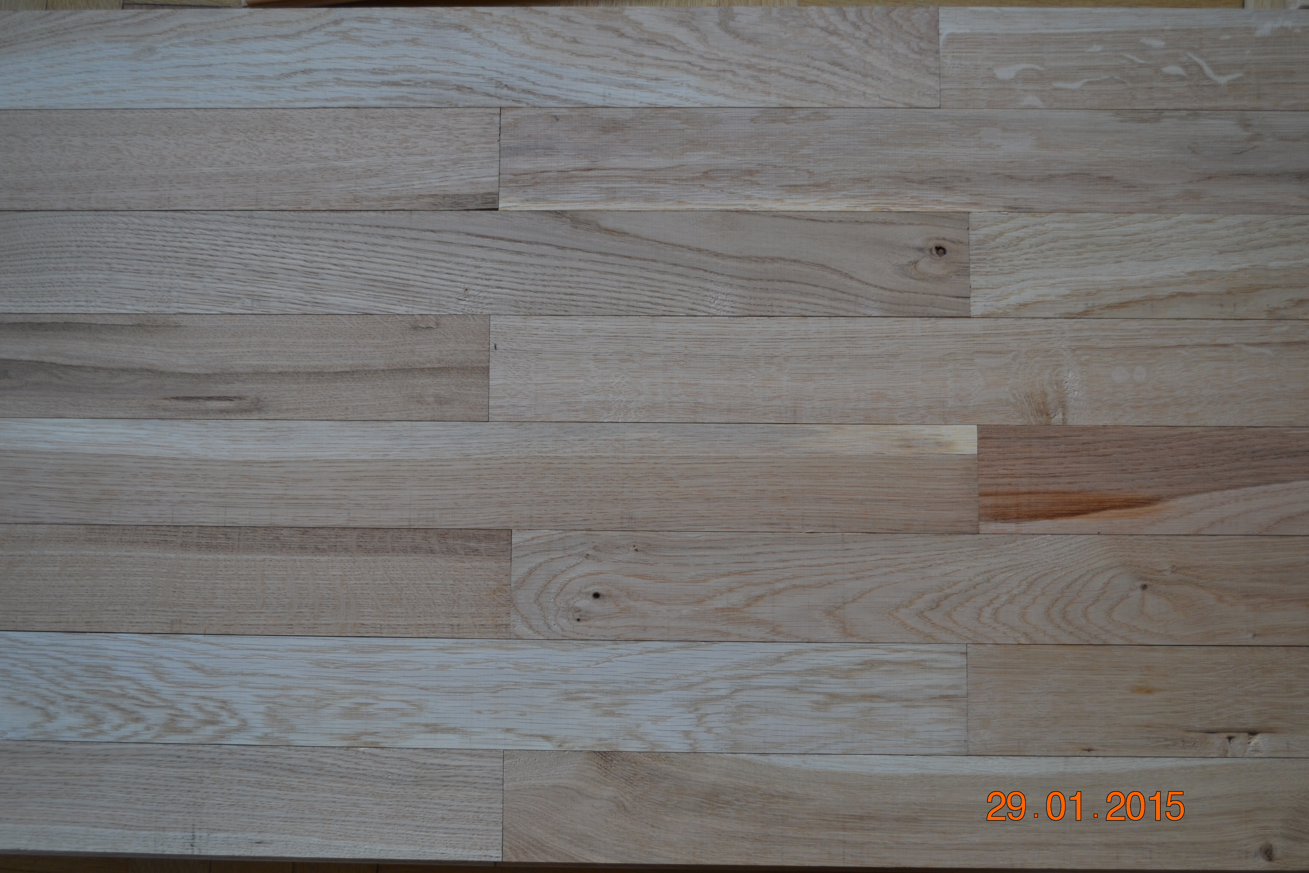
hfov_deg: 49.6
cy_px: 436
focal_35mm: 39
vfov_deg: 34.2
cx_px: 654
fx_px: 1418
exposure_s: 1/60
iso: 400
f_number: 4.2
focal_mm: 26
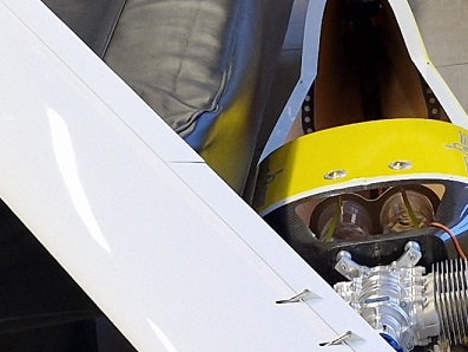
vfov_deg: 10.6
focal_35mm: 139
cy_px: 325
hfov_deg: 14.1
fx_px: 1880
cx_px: 369
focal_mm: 5.4
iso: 50
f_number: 1.8
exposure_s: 1/172
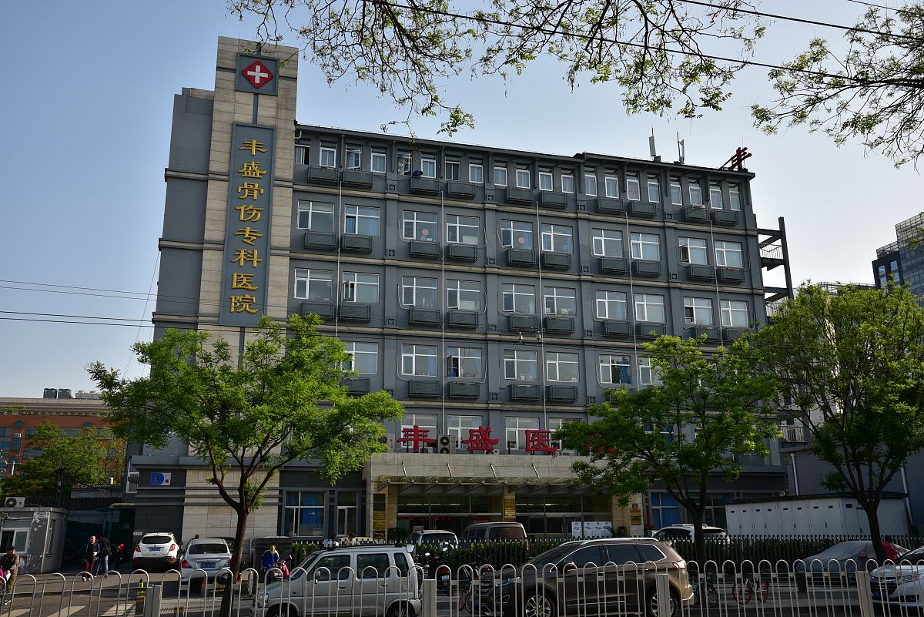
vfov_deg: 41.1
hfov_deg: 58.7
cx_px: 462
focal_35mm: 32
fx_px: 822
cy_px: 308
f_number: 11
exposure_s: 1/160
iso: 160
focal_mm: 32
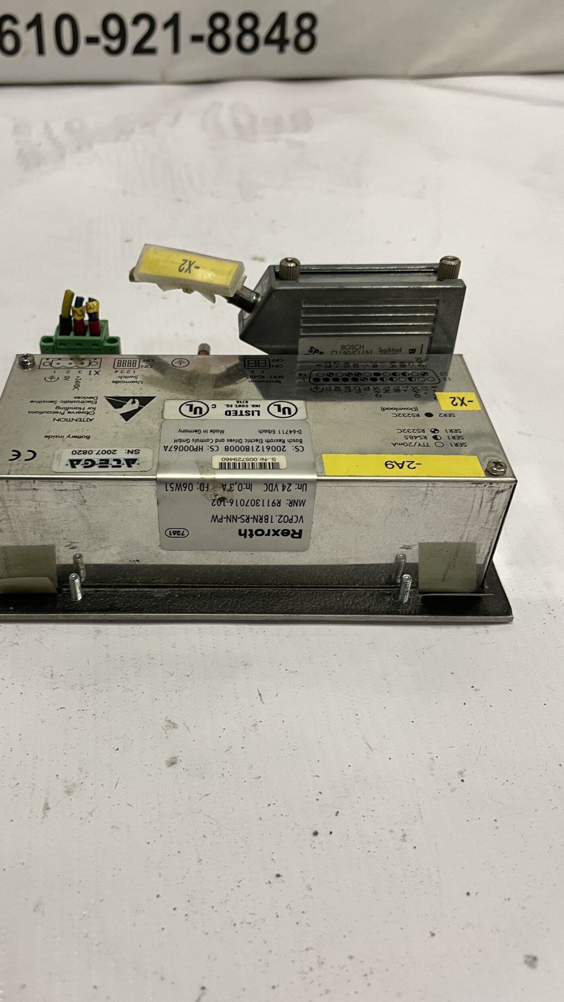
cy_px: 499
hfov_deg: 39.8
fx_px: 771
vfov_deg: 66.1
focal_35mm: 29
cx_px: 203
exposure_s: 1/60
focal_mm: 4.2
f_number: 1.6
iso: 80
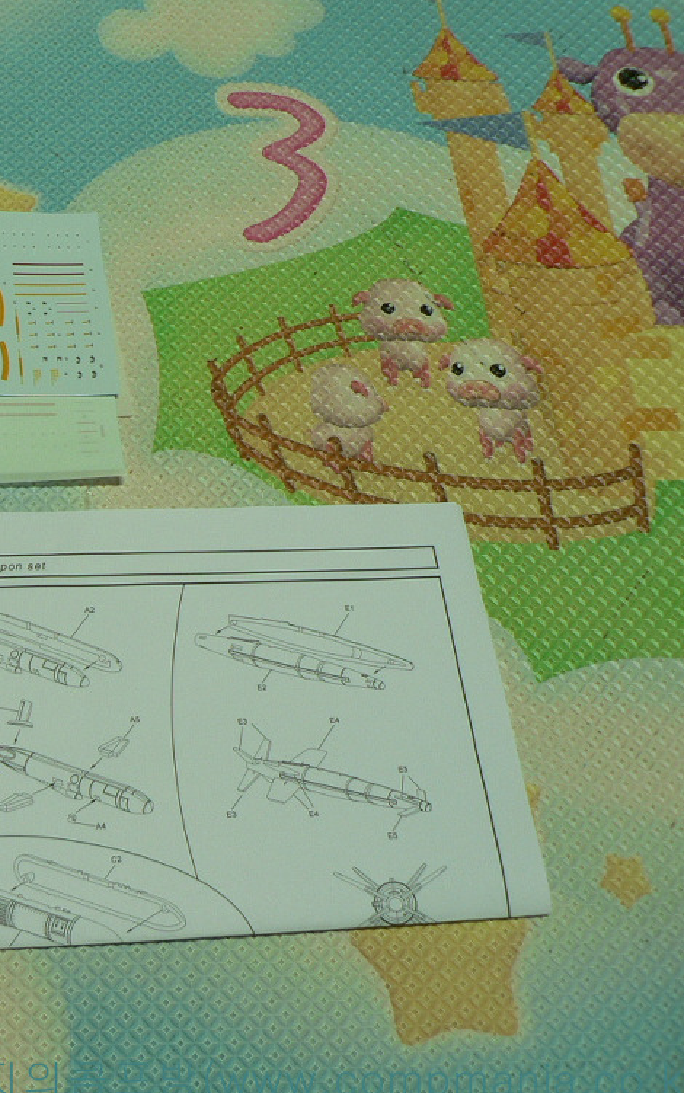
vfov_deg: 38.9
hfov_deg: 23.7
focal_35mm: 52
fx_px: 1549
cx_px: -23
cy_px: 543
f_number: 2.8
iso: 100
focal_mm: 6
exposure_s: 1/30
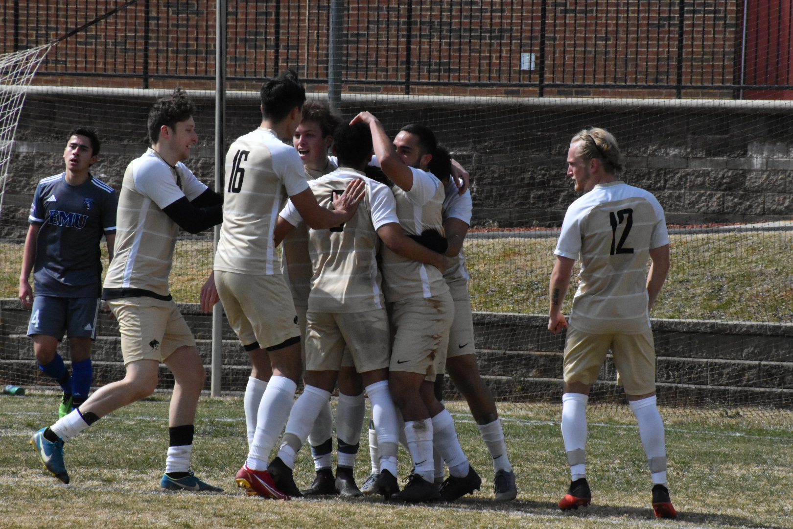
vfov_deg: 3.8
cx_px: 396
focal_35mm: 360
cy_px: 264
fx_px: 7929
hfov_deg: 5.7
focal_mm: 240
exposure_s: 1/4000
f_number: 20
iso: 6400
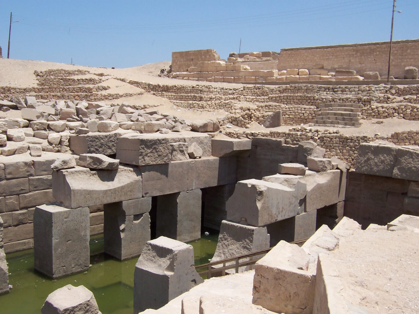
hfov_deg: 51.4
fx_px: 436
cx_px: 210
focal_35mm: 36
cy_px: 157
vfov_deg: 39.7
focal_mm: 5.6
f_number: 5.6
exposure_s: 1/750
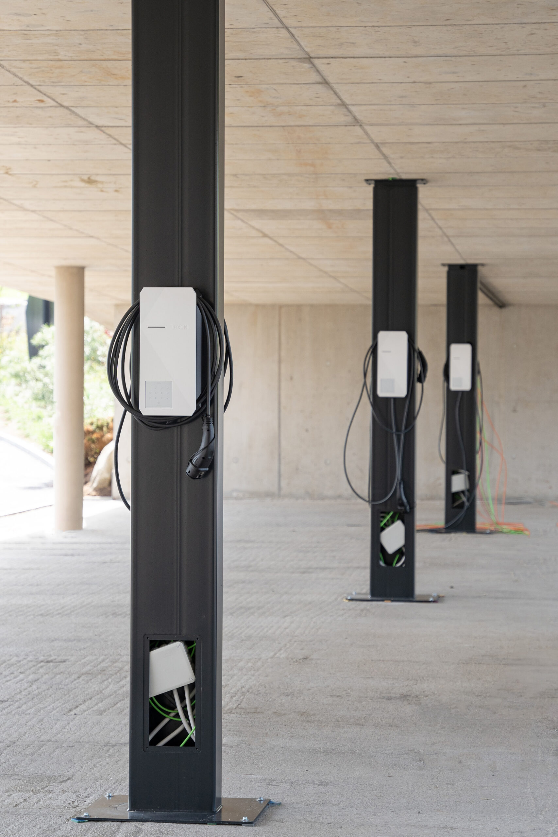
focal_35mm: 105
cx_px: 279
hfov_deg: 13.0
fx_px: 2441
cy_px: 418
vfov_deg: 19.5
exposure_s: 1/320
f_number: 4
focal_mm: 70
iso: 125
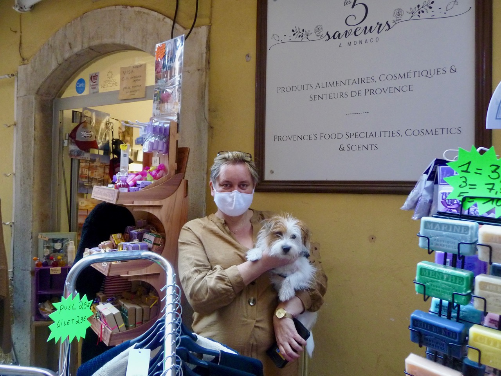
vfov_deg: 46.8
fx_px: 434
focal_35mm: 30
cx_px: 250
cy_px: 188
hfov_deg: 60.0
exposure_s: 1/30
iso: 400
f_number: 3.4
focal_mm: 5
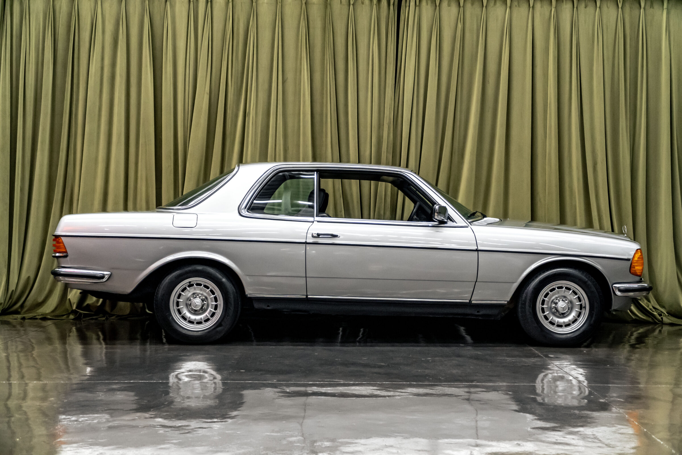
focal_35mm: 46
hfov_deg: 42.3
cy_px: 228
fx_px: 881
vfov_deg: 28.9
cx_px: 341
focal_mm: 31
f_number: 4
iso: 3200
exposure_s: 1/100
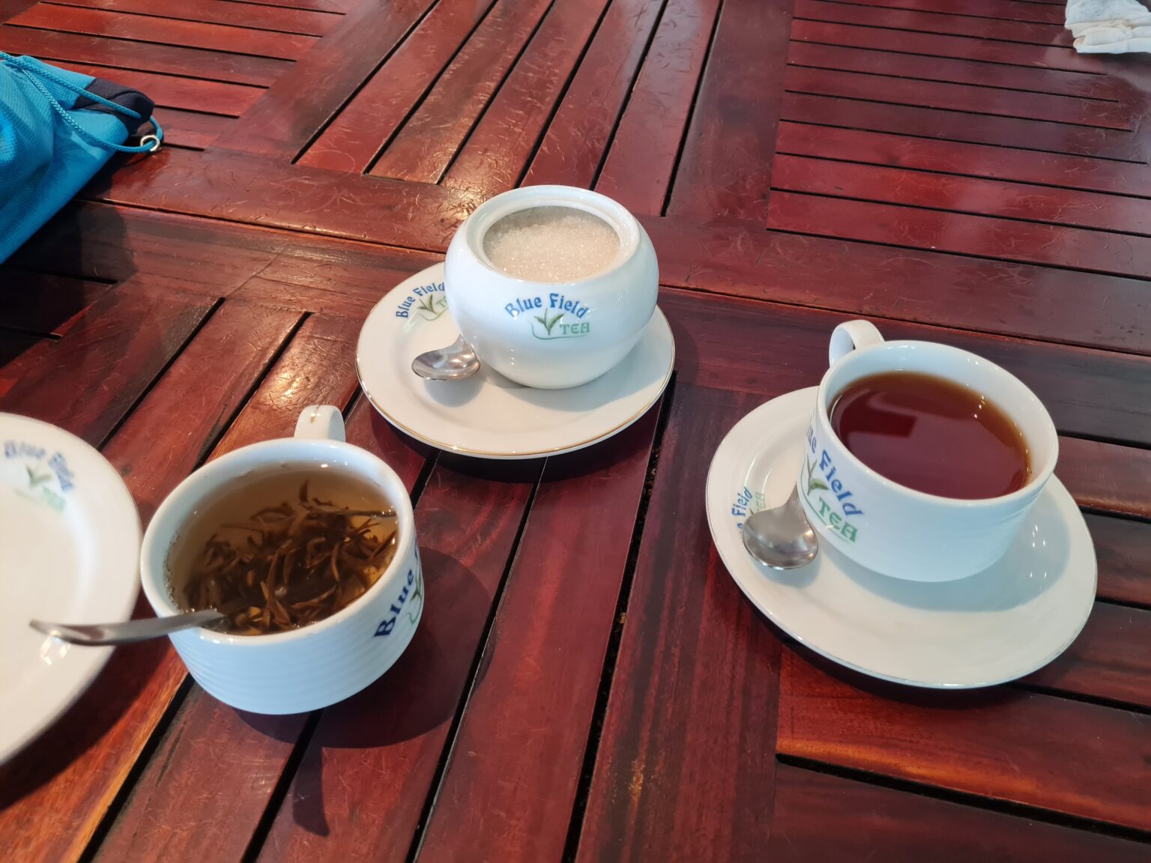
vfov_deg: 53.1
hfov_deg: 67.3
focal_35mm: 26
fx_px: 865
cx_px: 576
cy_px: 432
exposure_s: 1/50
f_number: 1.8
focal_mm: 5.4
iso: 400
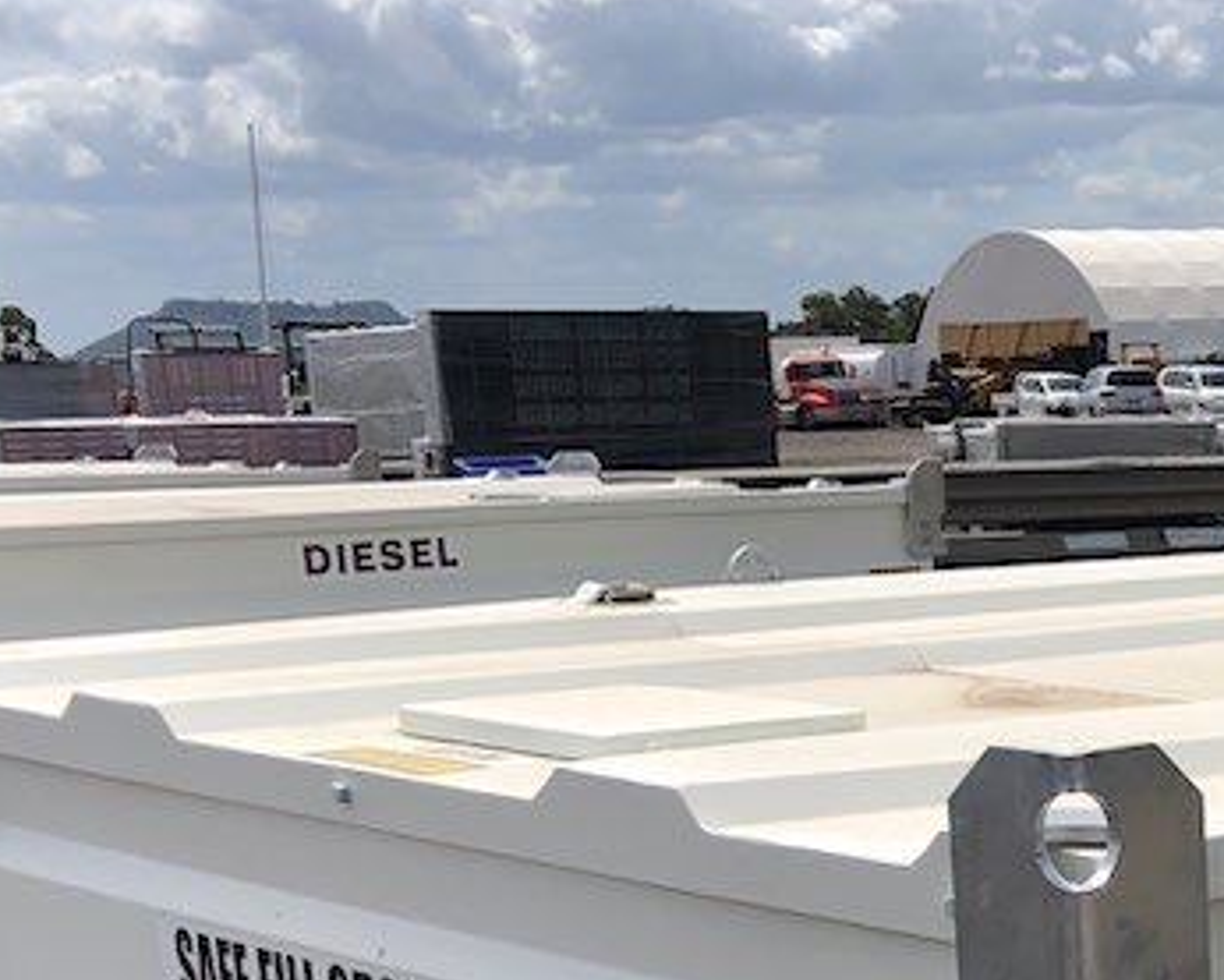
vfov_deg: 18.2
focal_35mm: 79
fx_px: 2863
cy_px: 1238
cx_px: 1450
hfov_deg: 22.3
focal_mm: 3.99
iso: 25
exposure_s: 1/3205
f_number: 1.8
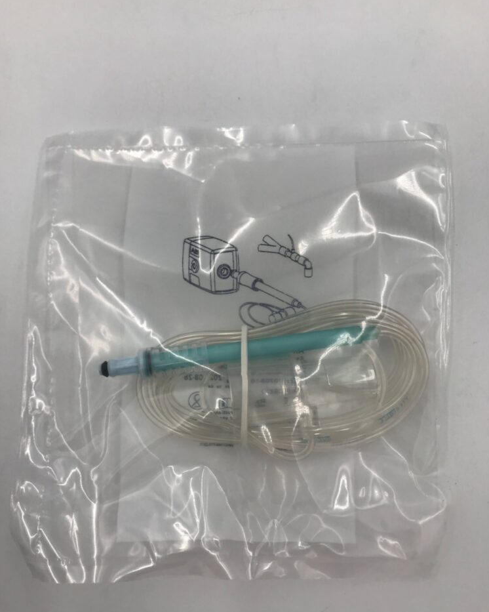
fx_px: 543
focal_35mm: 30
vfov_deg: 58.7
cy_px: 323
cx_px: 241
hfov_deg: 48.5
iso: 20
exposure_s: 1/222
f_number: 1.8
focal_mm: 3.99
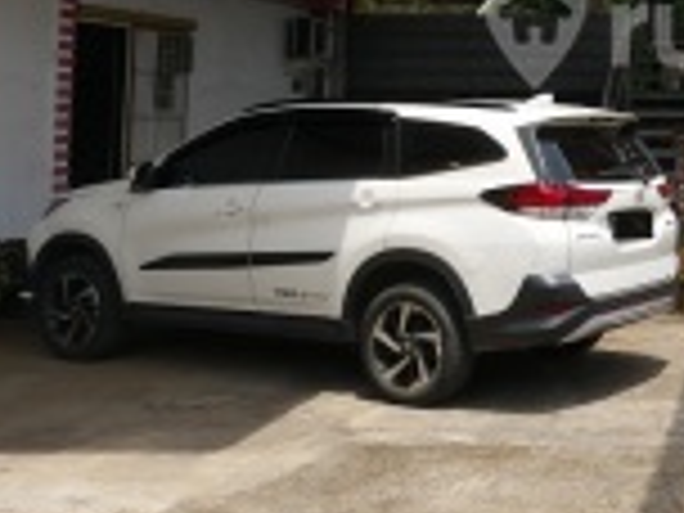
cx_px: 806
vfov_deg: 24.7
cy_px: 27
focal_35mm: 57
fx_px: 1126
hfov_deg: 29.4
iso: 200
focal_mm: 12
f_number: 6.3
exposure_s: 1/400
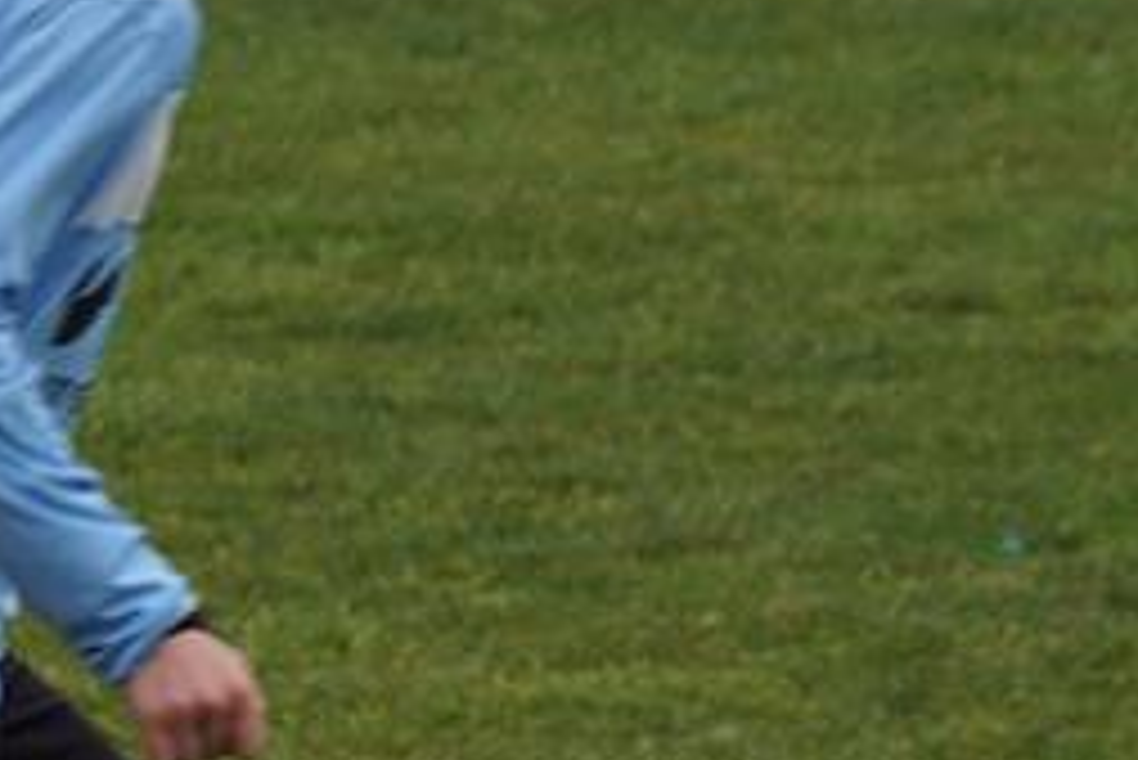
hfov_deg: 2.8
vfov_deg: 1.9
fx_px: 23057
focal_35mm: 729
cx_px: -184
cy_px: 600
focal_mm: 120
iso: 100
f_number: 6.3
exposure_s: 1/200
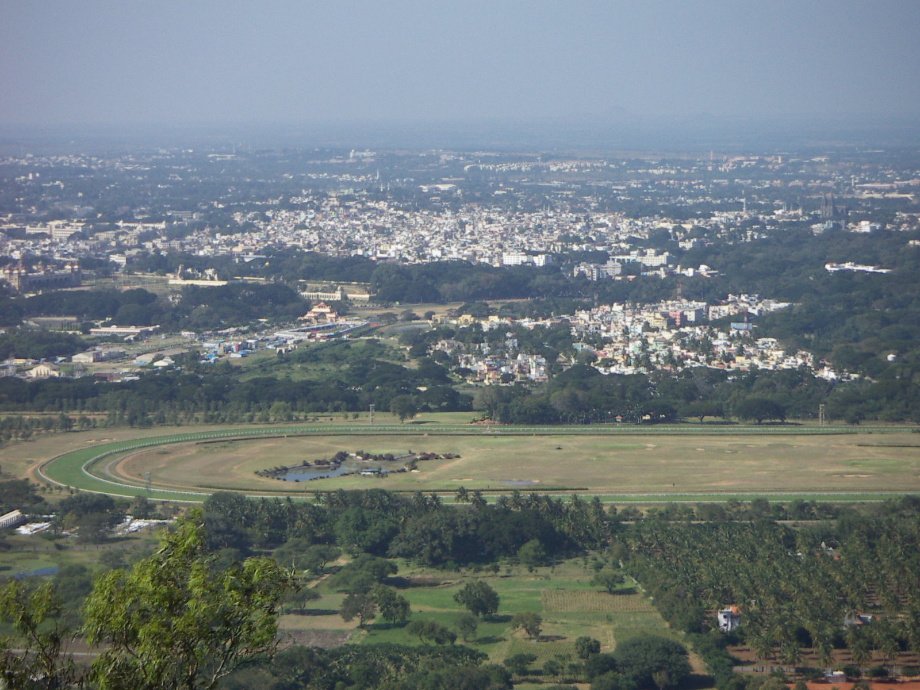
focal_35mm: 108
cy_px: 345
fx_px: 2870
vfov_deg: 13.7
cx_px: 460
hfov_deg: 18.2
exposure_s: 1/160
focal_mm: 14.1
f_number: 8
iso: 50
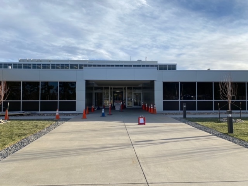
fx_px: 186
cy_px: 93
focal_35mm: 26
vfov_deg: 53.1
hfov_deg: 67.3
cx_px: 124
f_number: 1.8
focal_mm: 4.25
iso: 32
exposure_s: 1/2315
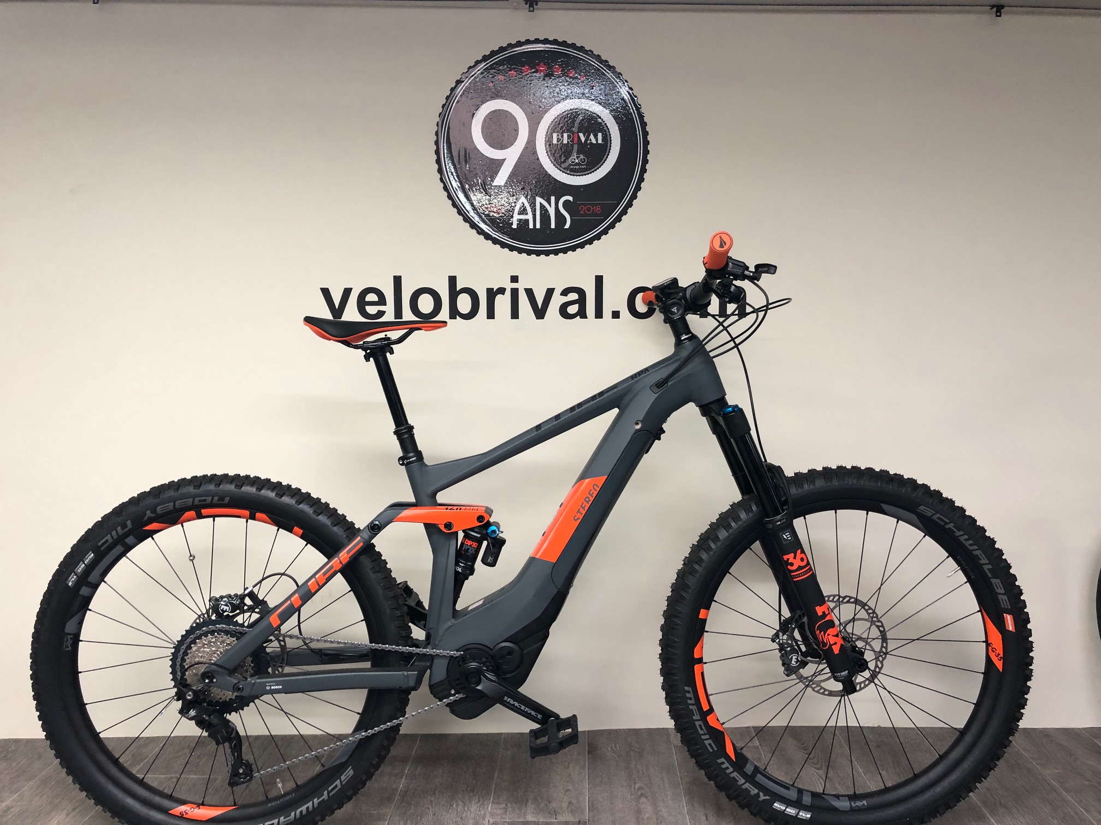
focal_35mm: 28
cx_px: 550
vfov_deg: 49.7
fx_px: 891
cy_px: 412
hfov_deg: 63.4
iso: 40
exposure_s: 1/25
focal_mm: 4
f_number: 1.8
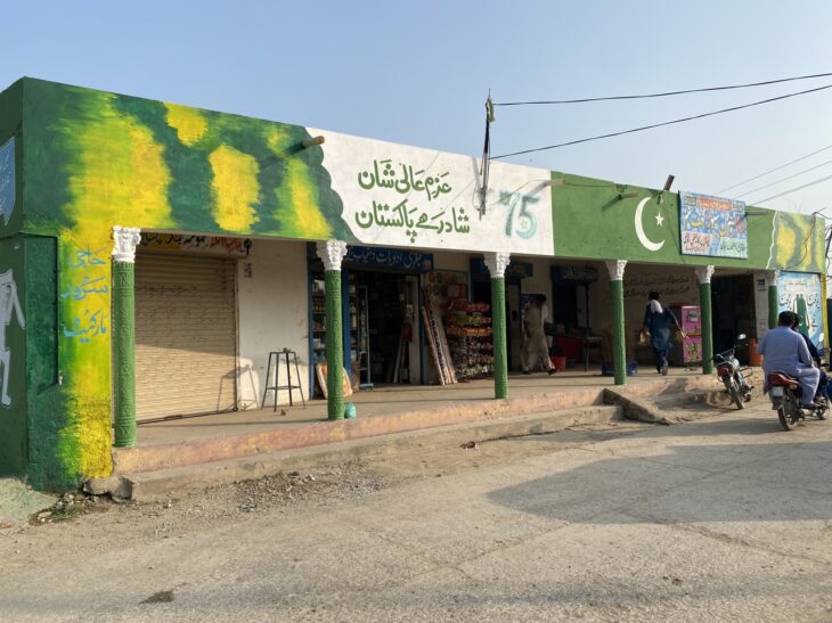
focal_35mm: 26
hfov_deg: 67.3
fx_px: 625
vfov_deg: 53.0
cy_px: 312
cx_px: 416
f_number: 1.8
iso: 32
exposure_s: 1/2410
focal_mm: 4.25
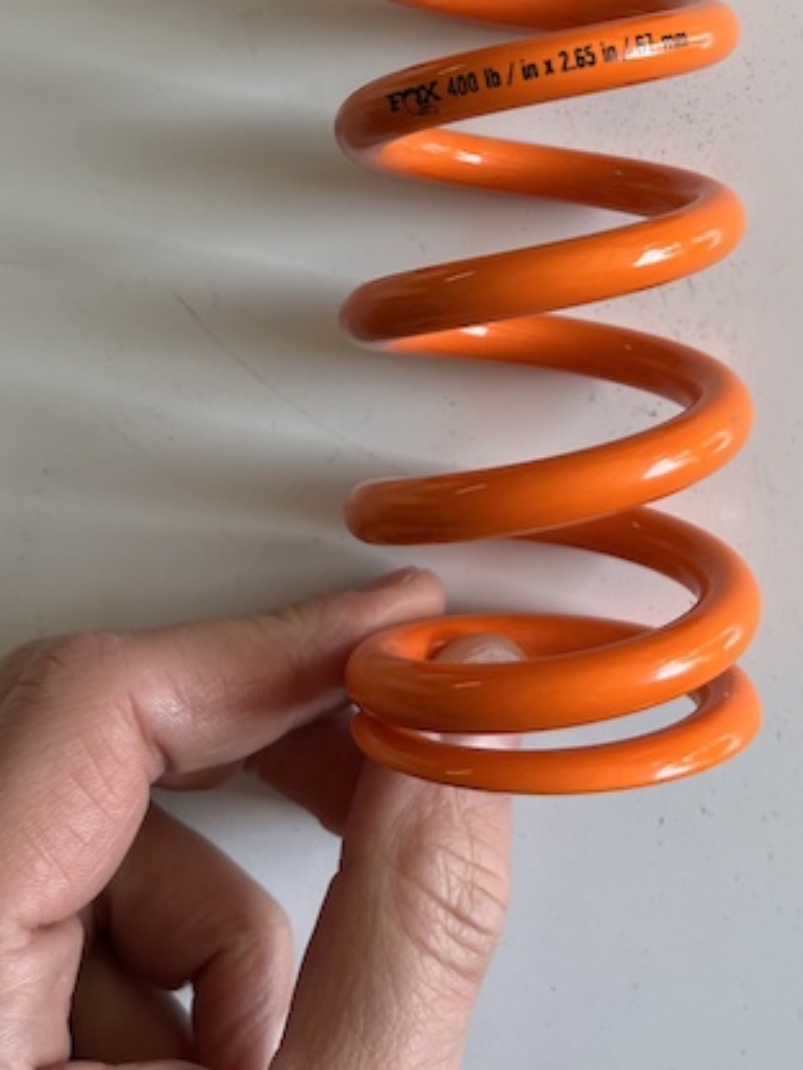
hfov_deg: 29.0
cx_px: 486
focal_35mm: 50
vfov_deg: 35.9
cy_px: 108
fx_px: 1546
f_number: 1.6
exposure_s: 1/120
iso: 40
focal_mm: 5.1
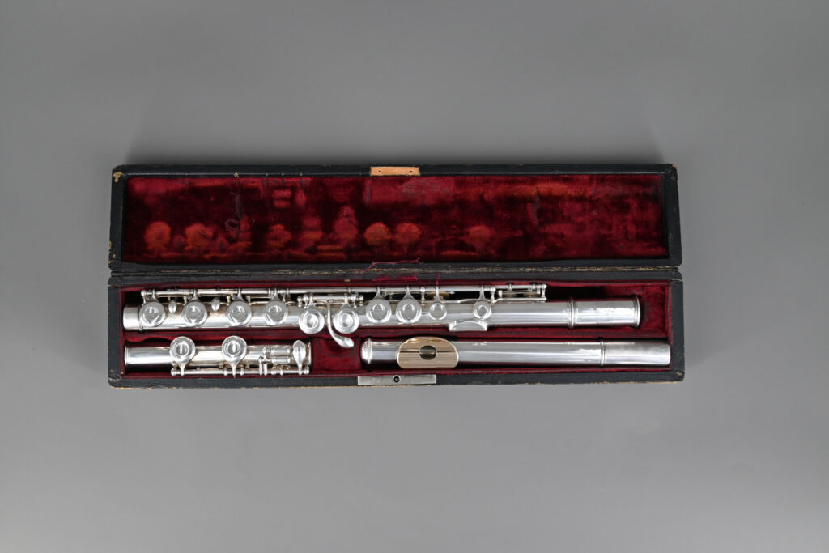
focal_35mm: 44
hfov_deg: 45.0
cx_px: 414
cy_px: 276
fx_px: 1002
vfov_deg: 30.9
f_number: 5
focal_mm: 29
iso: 140
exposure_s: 1/100
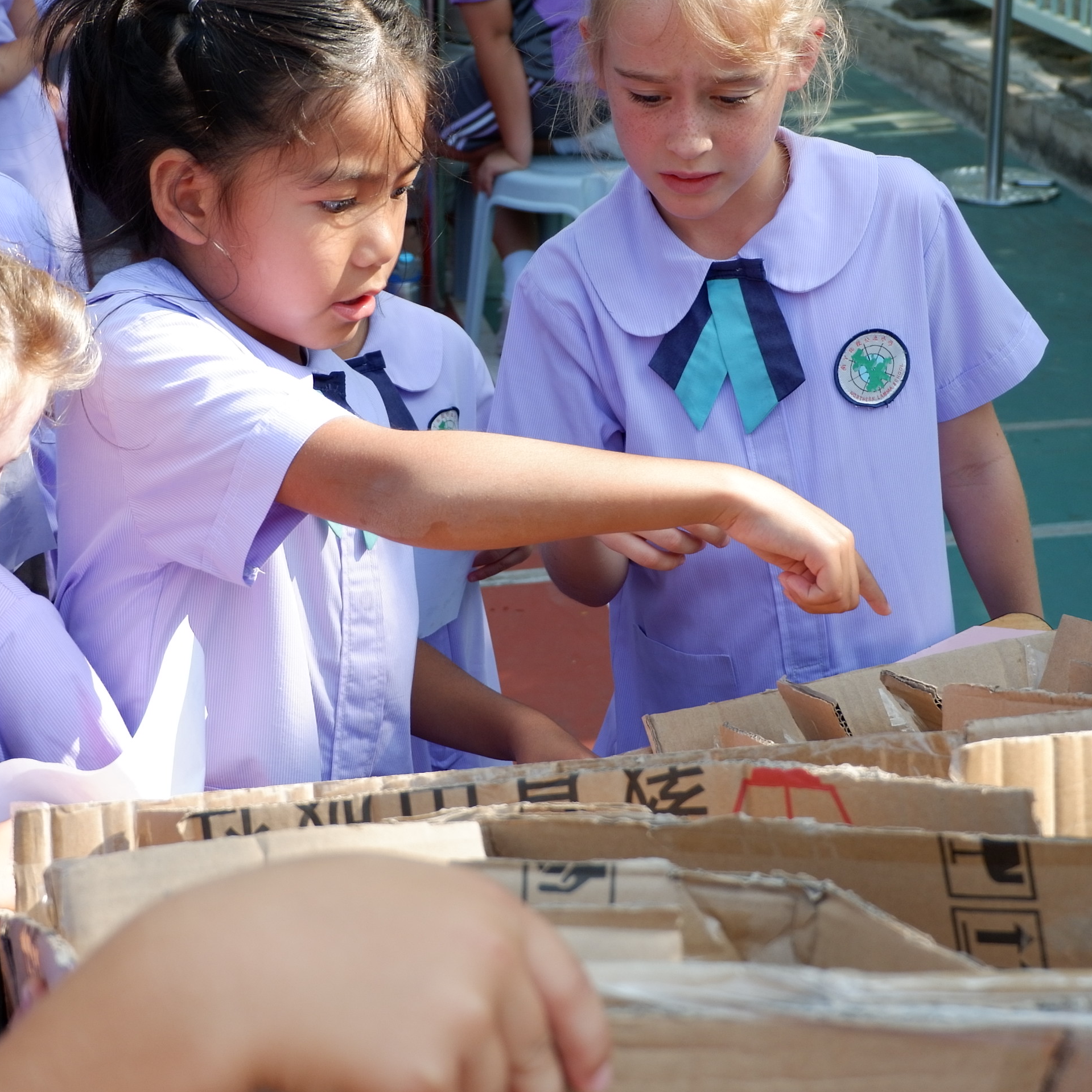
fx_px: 2213
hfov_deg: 27.7
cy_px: 465
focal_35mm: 62
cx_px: 567
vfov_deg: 27.7
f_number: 4
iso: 200
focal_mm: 22.2
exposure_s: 1/450
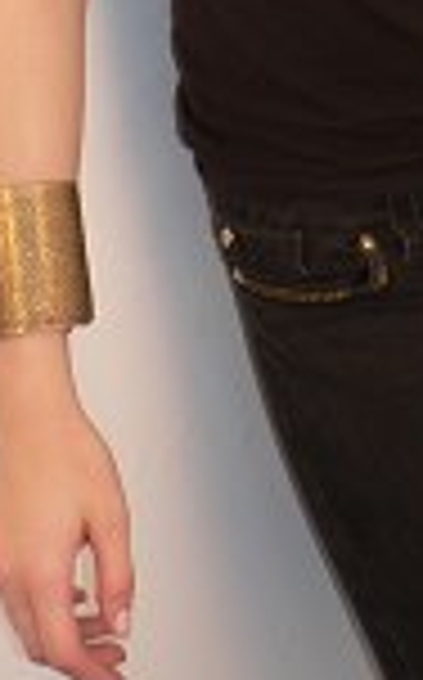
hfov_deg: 11.3
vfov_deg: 16.9
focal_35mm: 114
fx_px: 2109
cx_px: 448
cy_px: -270
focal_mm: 6
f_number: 2.8
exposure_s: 1/60
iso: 80
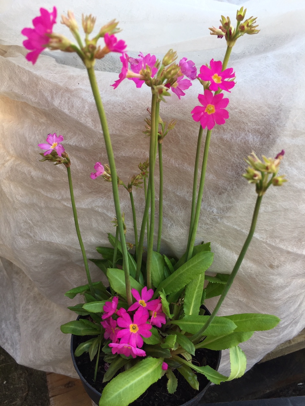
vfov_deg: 61.7
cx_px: 152
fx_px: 341
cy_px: 203
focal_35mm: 29
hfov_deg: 48.2
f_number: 2.2
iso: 32
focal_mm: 4.15
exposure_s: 1/173
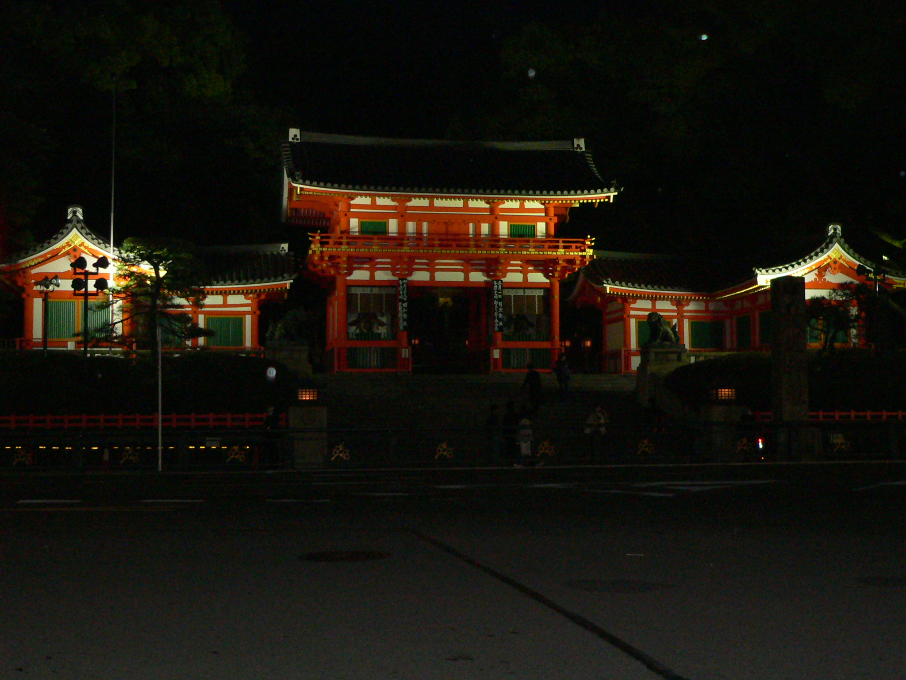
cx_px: 453
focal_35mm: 49
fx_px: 1282
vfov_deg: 29.7
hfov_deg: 38.9
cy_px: 340
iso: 400
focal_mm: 8.1
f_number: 2.8
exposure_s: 1/60
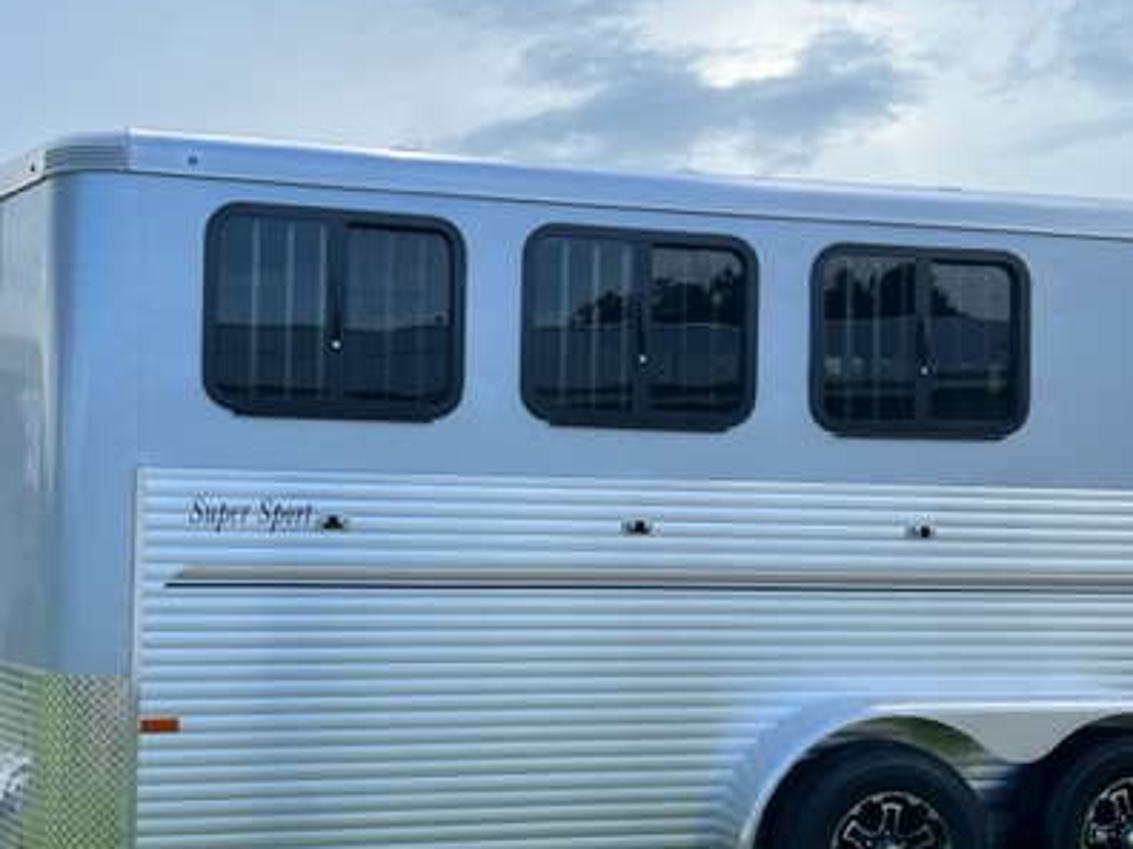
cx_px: 618
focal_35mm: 42
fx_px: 1375
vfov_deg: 34.3
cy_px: 492
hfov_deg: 44.7
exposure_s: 1/2123
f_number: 1.5
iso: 50
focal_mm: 5.7
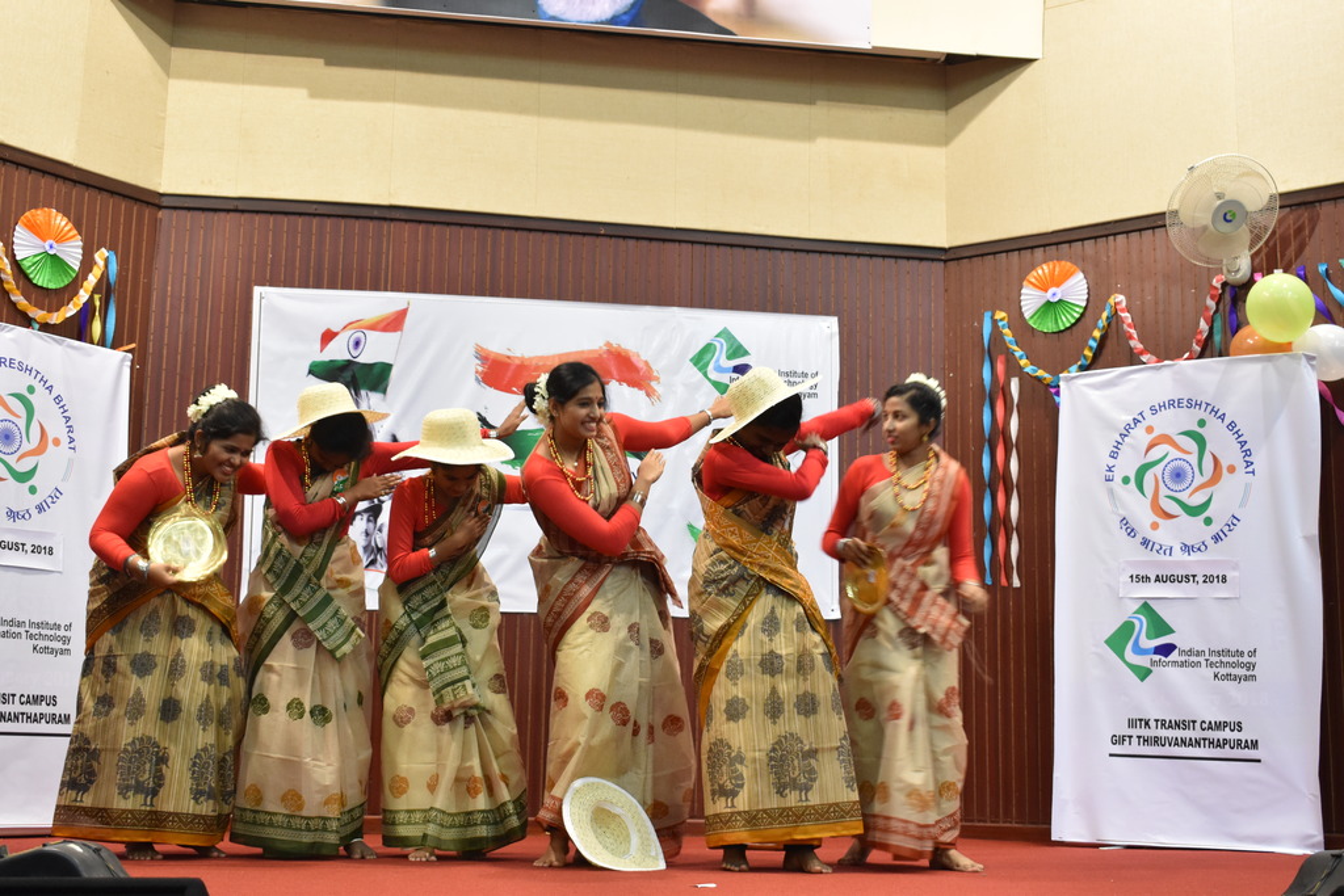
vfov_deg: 29.0
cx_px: 672
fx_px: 1736
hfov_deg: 42.3
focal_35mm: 46
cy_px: 448
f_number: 5.6
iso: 1600
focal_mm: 31
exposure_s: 1/25
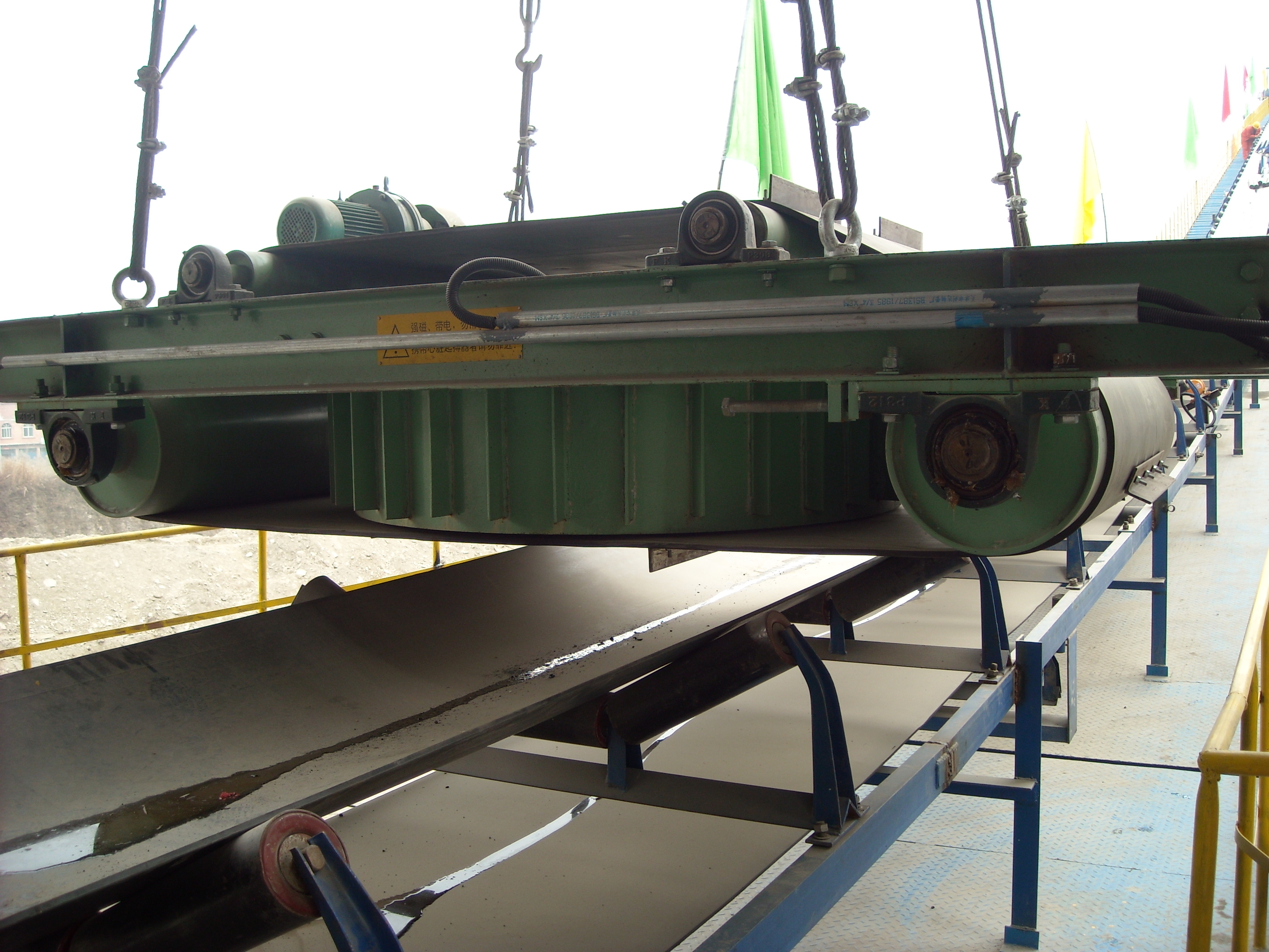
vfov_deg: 40.7
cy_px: 476
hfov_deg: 52.6
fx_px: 1283
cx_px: 634
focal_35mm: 35
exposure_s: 1/96
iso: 64
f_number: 2.8
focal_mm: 5.7
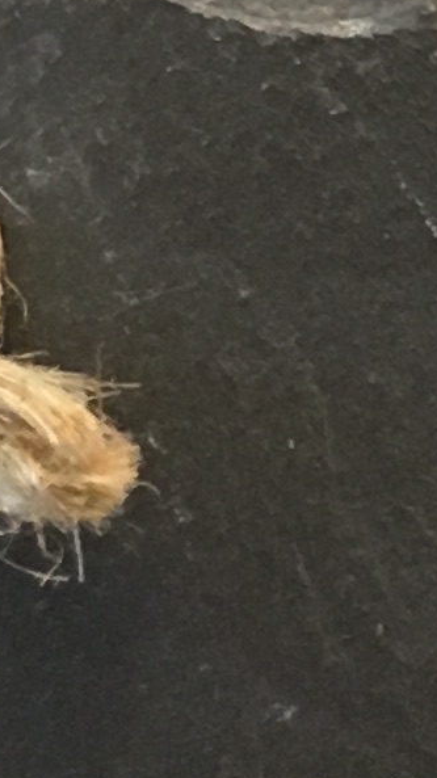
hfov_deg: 5.6
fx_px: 4435
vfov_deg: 10.0
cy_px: 227
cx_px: 727
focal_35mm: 215
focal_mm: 4.15
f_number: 2.2
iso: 160
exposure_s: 1/33
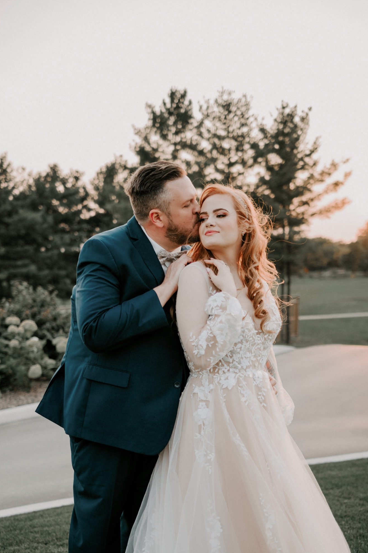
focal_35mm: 45
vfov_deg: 43.4
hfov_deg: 29.8
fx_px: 691
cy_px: 336
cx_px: 164
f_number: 2
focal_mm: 35
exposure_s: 1/400
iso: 160
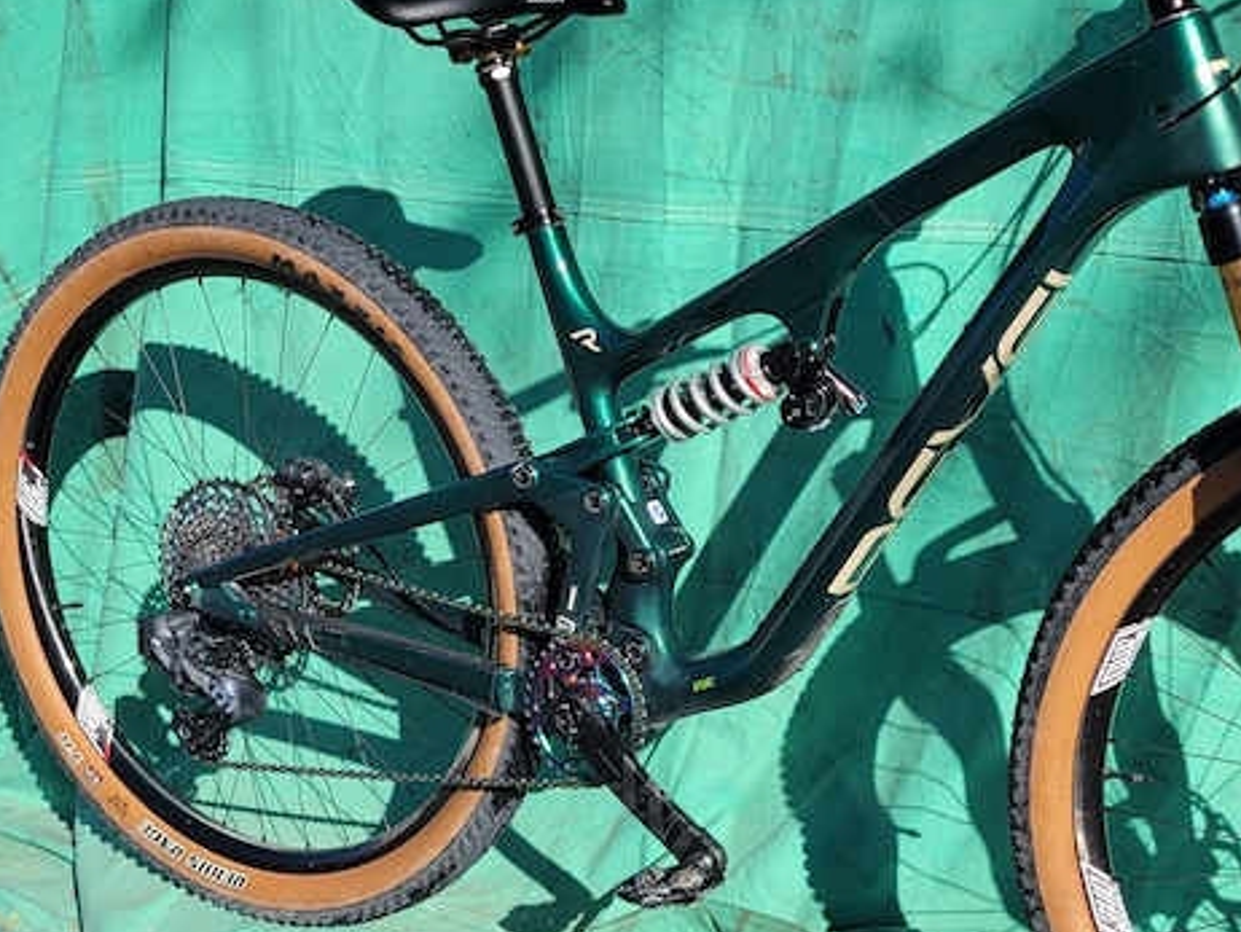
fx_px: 1614
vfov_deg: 32.2
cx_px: 1029
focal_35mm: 45
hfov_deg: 40.0
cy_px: 534
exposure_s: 1/3333
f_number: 1.8
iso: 40
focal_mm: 5.4
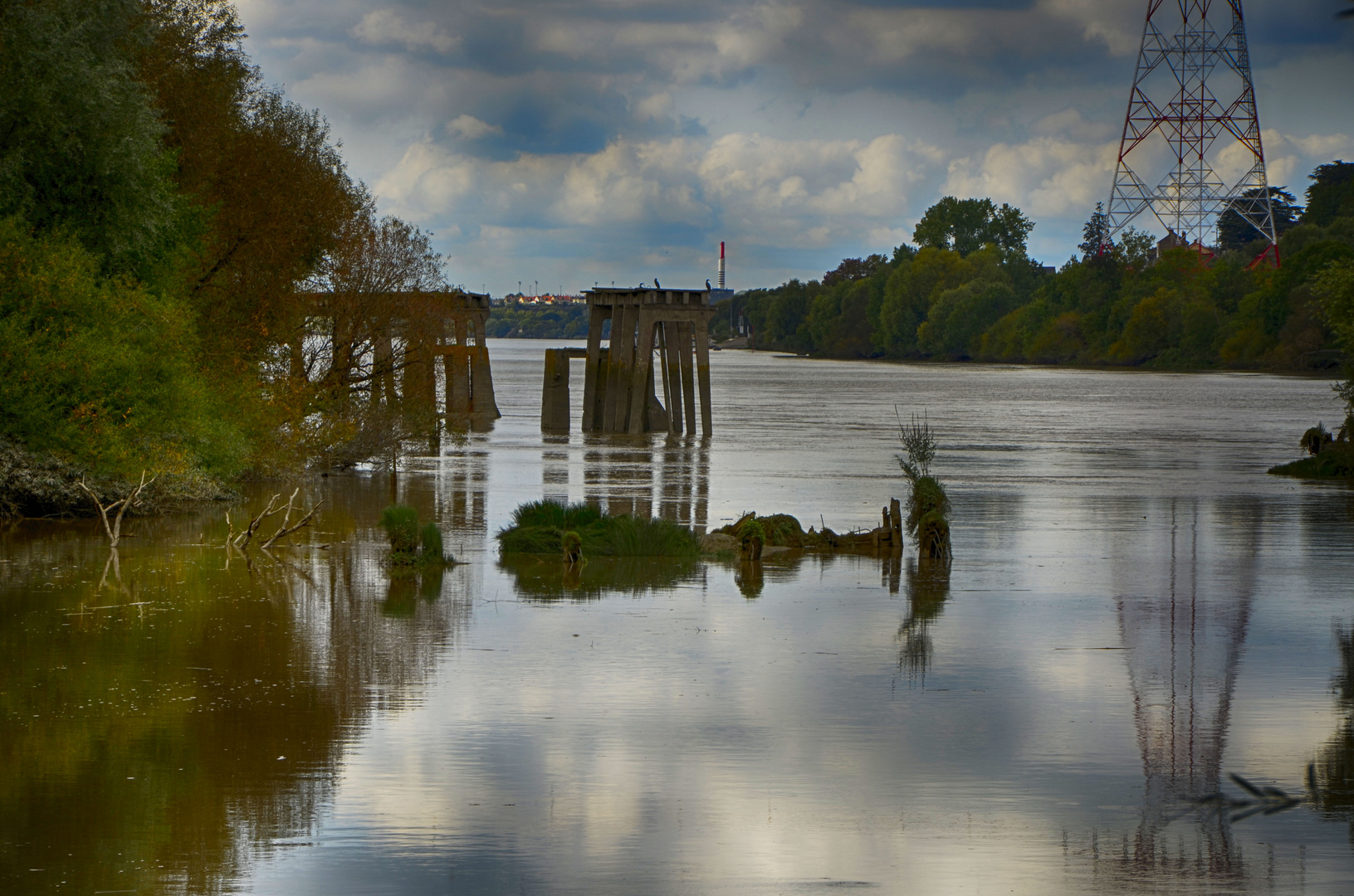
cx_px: 677
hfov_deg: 12.3
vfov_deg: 8.1
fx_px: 6305
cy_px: 448
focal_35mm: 168
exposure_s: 1/125
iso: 110
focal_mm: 112
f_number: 11
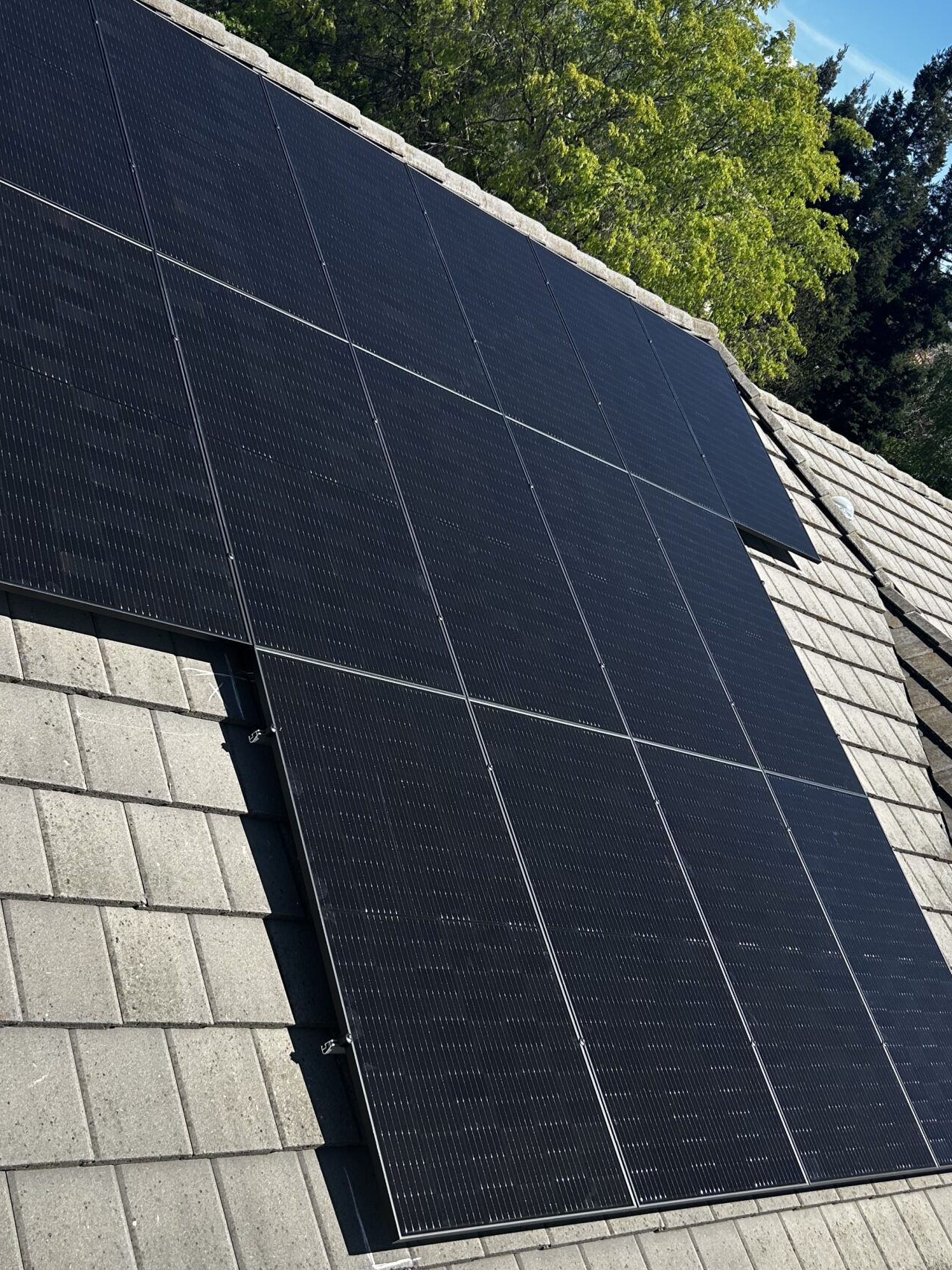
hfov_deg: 36.8
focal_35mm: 39
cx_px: 436
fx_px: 1430
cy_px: 620
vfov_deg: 47.9
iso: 50
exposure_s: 1/2762
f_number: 1.5
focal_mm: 5.7
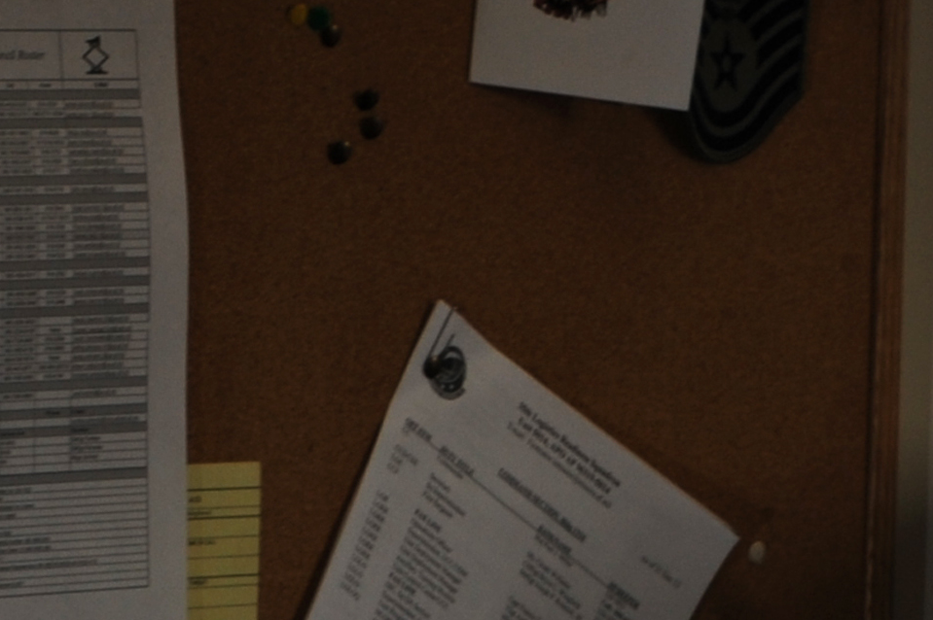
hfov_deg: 9.3
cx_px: 359
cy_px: 1130
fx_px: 5749
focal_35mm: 222
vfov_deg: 6.1
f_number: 11
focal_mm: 50
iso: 250
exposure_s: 1/60
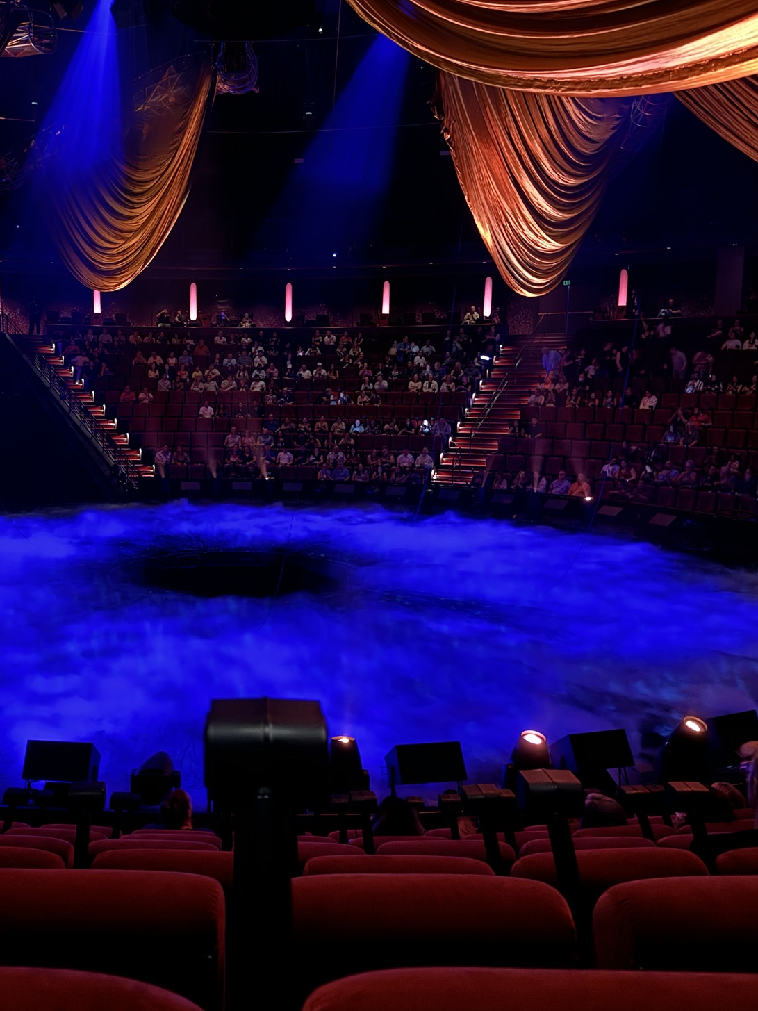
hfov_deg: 42.1
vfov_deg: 55.4
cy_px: 500
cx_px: 225
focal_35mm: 33
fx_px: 964
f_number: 1.78
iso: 1250
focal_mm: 6.76
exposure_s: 1/2
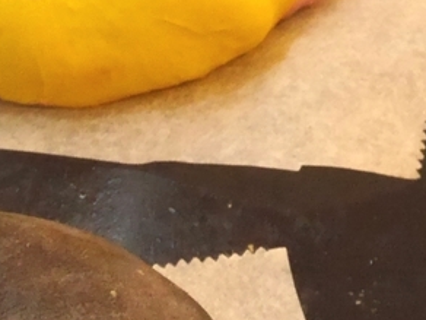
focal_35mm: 115
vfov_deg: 12.5
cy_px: 422
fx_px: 1415
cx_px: 454
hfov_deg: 16.7
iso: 3200
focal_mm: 14
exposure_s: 1/15
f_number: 9
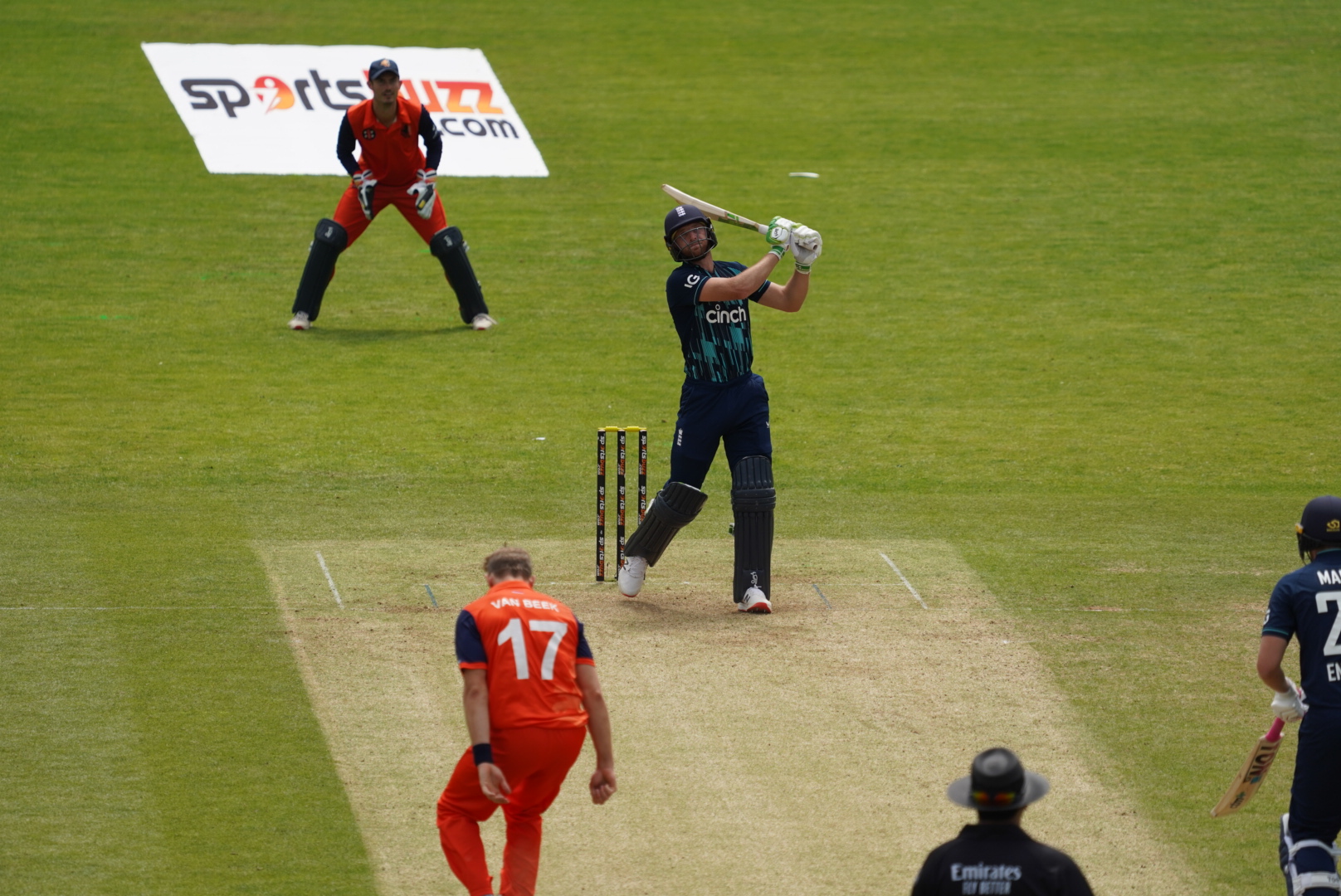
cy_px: 448
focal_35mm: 496
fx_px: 18489
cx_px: 670
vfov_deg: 2.8
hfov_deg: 4.2
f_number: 6.3
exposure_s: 1/1000
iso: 250
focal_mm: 496
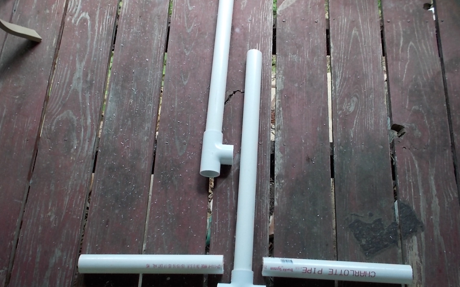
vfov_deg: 32.8
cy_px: 138
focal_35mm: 39
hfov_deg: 50.4
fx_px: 489
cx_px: 238
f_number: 3.3
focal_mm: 4.1
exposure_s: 1/30
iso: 80
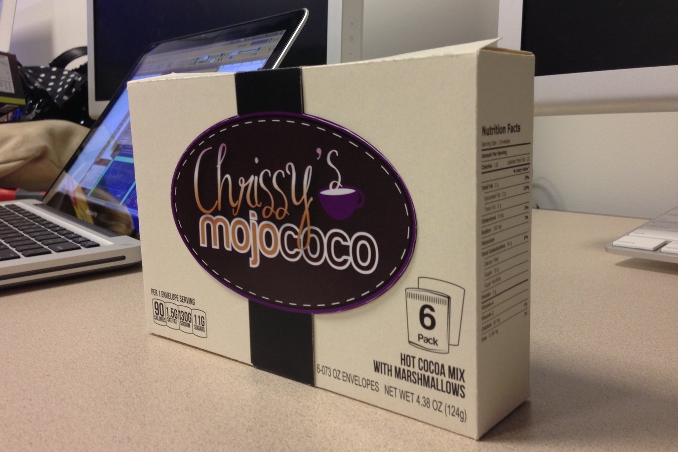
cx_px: 334
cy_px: 222
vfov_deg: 37.8
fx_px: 659
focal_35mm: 35
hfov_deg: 54.4
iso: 125
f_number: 2.4
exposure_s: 1/20
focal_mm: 4.13
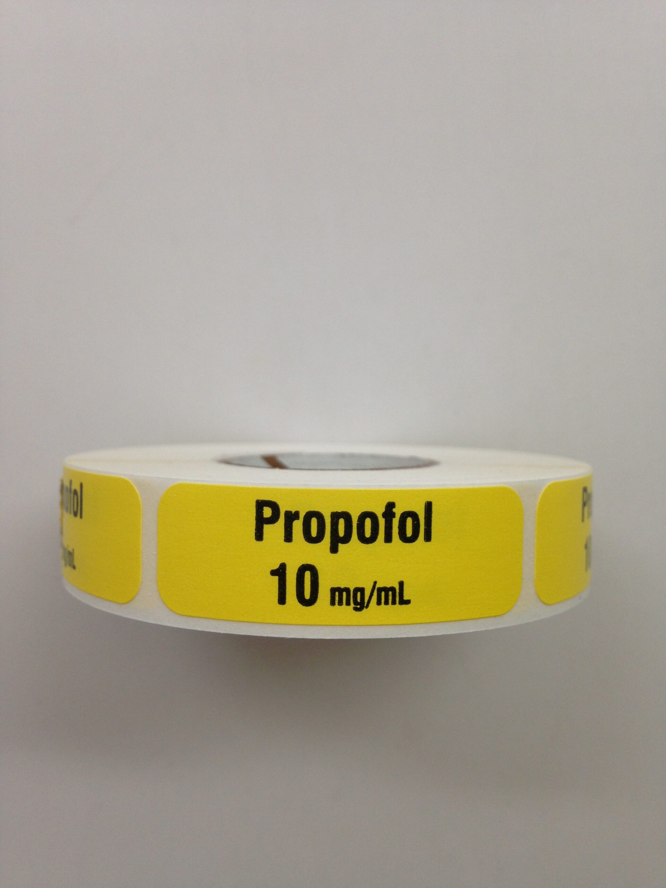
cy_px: 444
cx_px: 333
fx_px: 847
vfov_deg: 55.4
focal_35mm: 33
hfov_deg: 42.9
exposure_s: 1/60
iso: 64
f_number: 2.4
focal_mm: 4.12
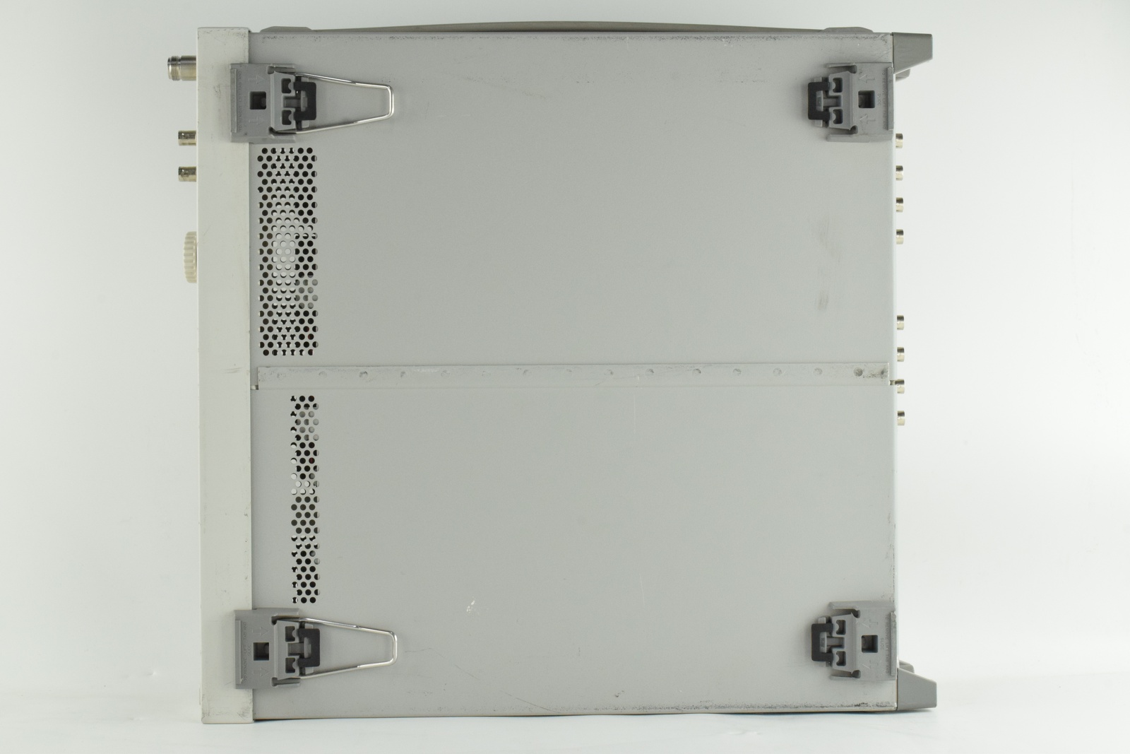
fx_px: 1883
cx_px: 565
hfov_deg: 33.4
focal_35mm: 60
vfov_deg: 22.6
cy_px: 377
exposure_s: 1/40
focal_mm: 40
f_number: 22
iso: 1600
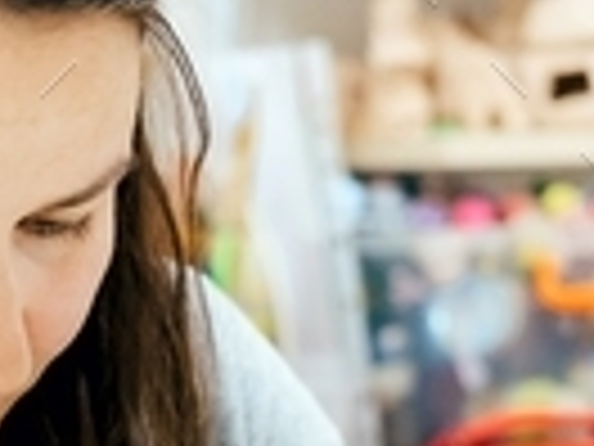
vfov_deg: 6.4
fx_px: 3895
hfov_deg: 8.7
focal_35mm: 227
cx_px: 261
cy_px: 737
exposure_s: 1/160
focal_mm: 35
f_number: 2.8
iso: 800
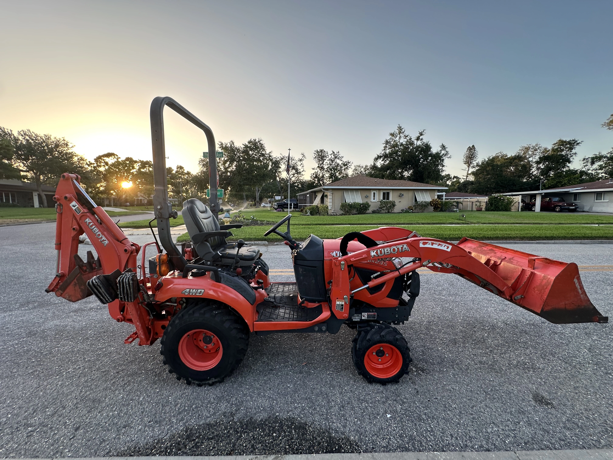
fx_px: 248
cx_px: 306
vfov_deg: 85.7
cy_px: 230
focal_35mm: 14
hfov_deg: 102.1
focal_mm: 2.22
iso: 40
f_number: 2.2
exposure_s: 1/204
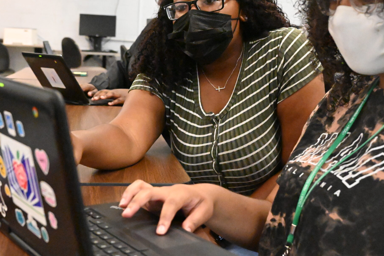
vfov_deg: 23.0
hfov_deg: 33.9
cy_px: 114
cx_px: 203
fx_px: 629
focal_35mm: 59
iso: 22800
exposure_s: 1/1250
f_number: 4.5
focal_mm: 28
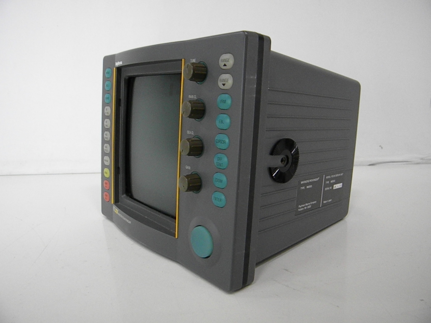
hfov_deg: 63.4
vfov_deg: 49.7
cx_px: 216
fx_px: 349
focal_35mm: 28
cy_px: 162
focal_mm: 5
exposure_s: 1/540
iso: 720
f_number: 3.5
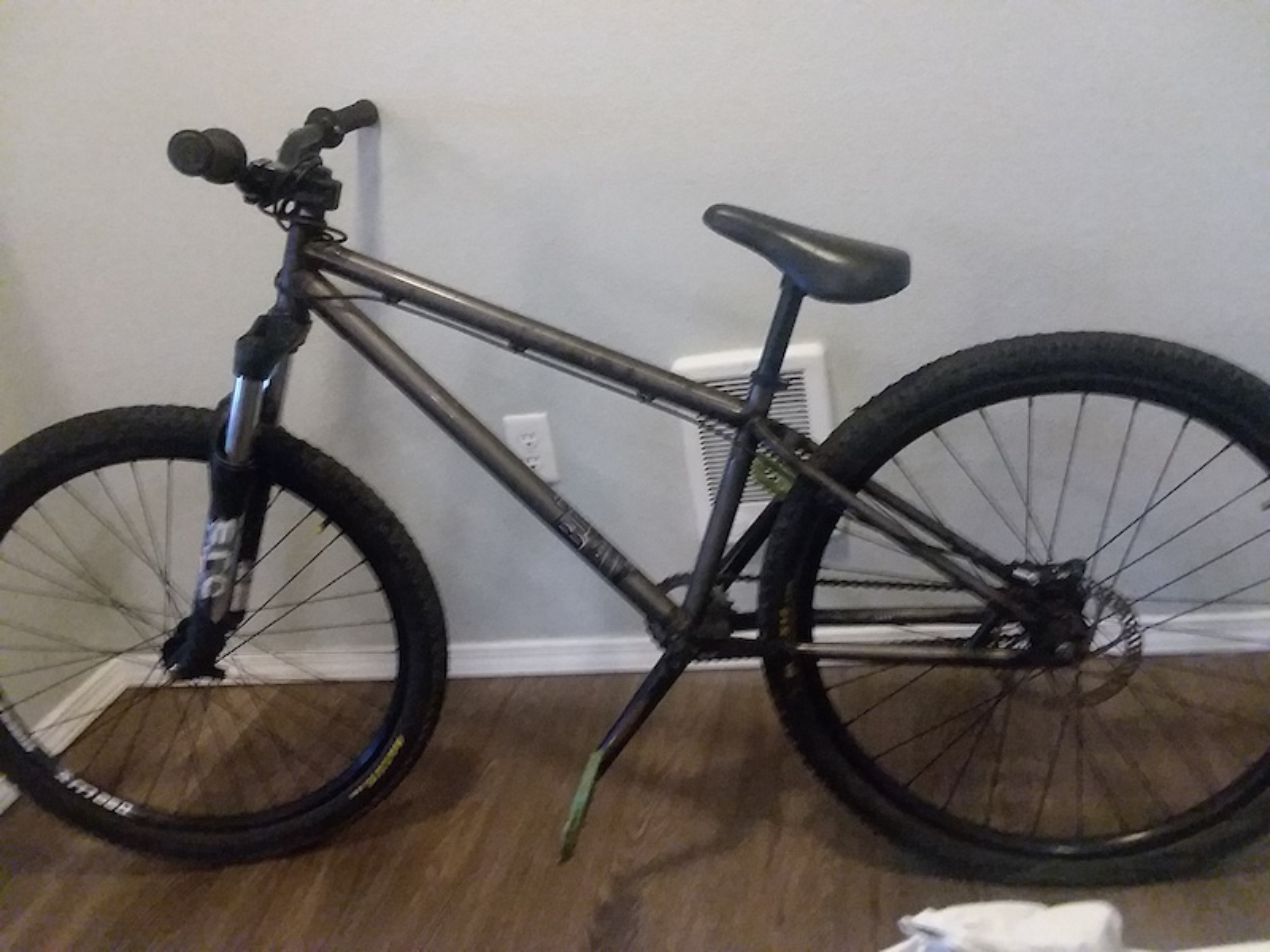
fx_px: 1064
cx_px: 635
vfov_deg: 48.2
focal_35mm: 29
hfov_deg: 61.7
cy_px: 476
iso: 500
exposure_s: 1/17
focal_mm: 2.47
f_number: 1.9
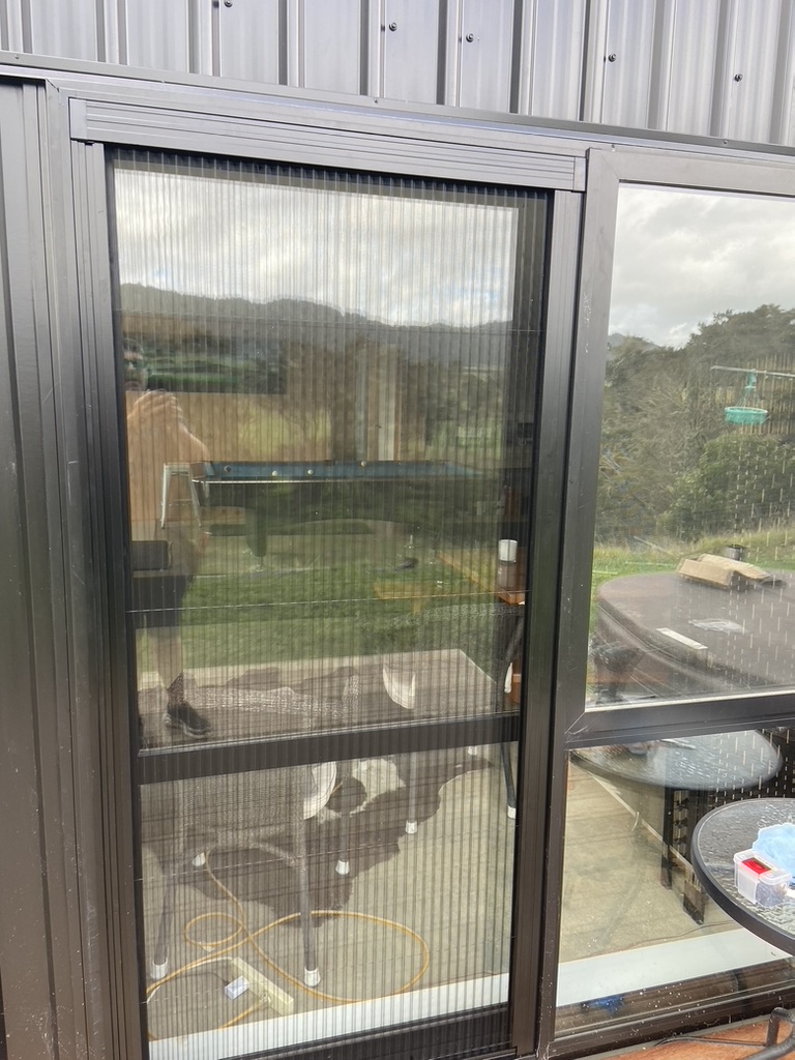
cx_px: 398
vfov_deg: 67.3
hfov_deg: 53.1
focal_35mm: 26
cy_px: 530
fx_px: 796
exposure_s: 1/122
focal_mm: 4.25
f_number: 1.8
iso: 32
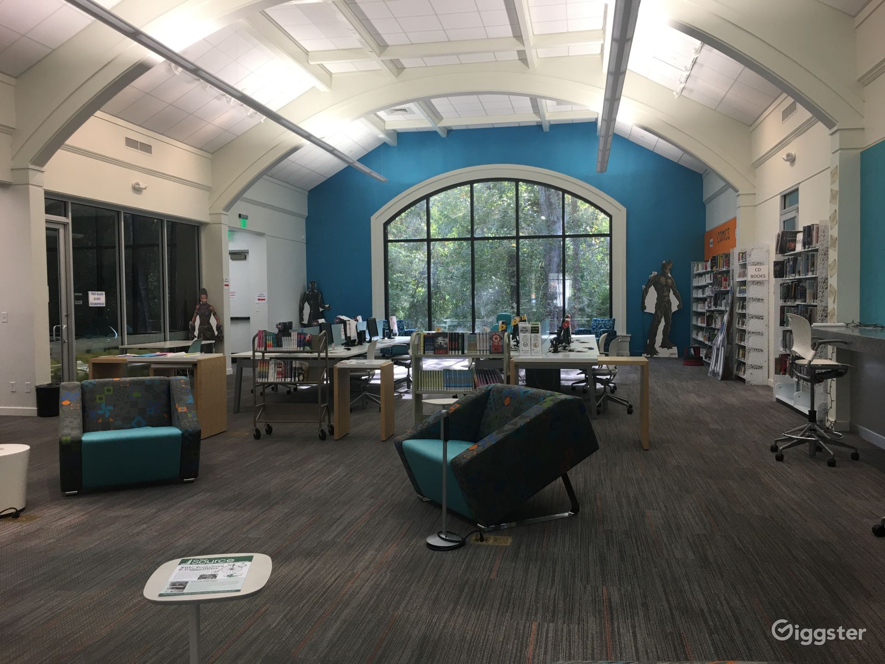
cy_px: 332
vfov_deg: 48.2
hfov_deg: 61.7
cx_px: 442
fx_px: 741
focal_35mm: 29
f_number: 2.2
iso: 25
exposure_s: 1/40
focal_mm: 4.15
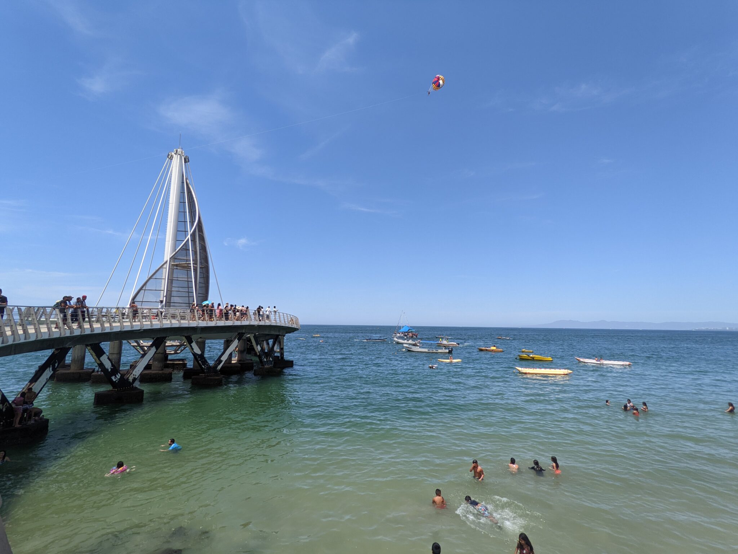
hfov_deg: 94.5
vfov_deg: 78.1
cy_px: 277
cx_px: 369
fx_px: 341
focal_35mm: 16
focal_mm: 2.22
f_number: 2.2
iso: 36
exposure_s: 1/1099
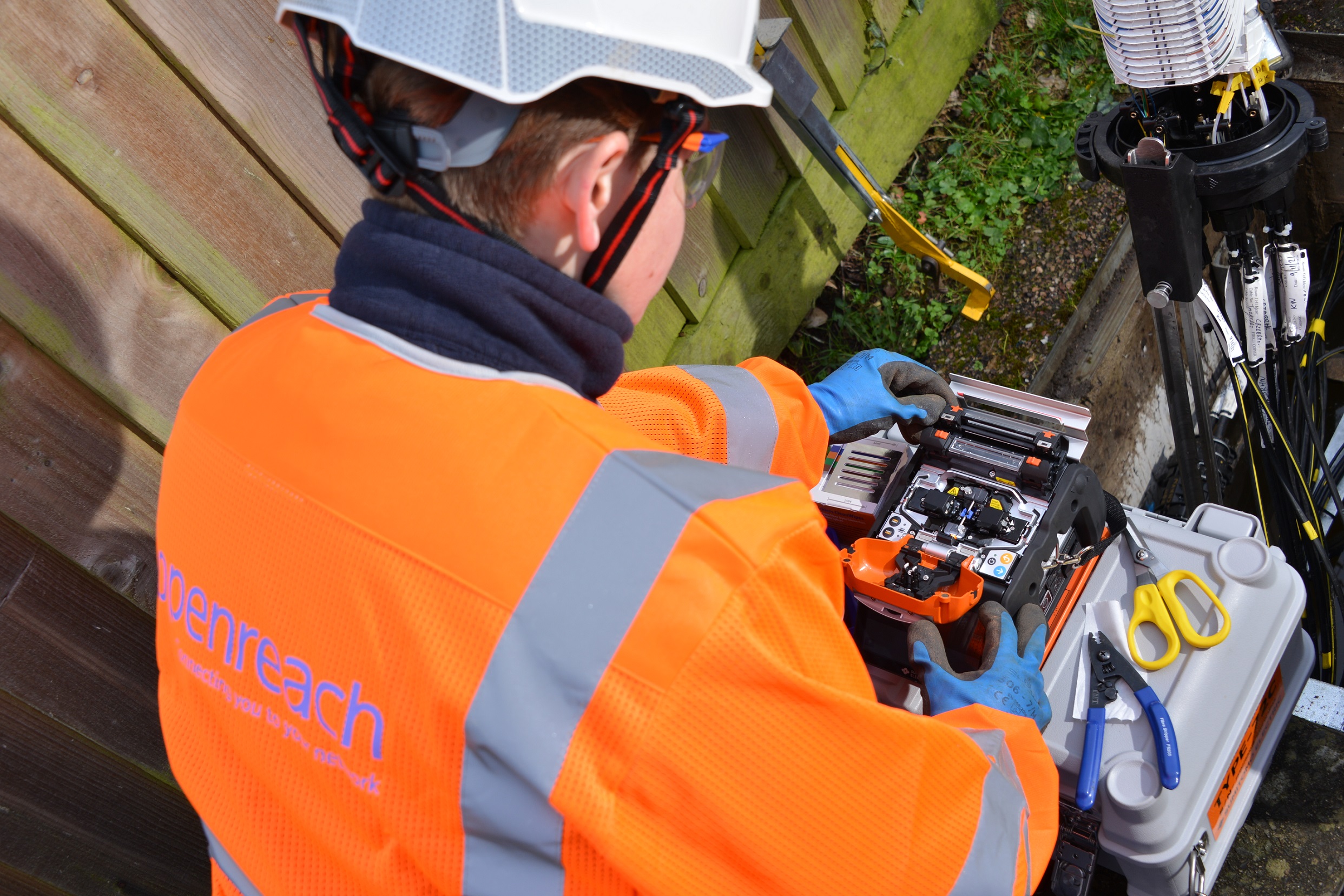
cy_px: 448
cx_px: 672
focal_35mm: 42
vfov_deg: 31.9
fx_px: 1568
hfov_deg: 46.4
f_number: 8
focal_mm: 42
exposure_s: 1/50
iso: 200
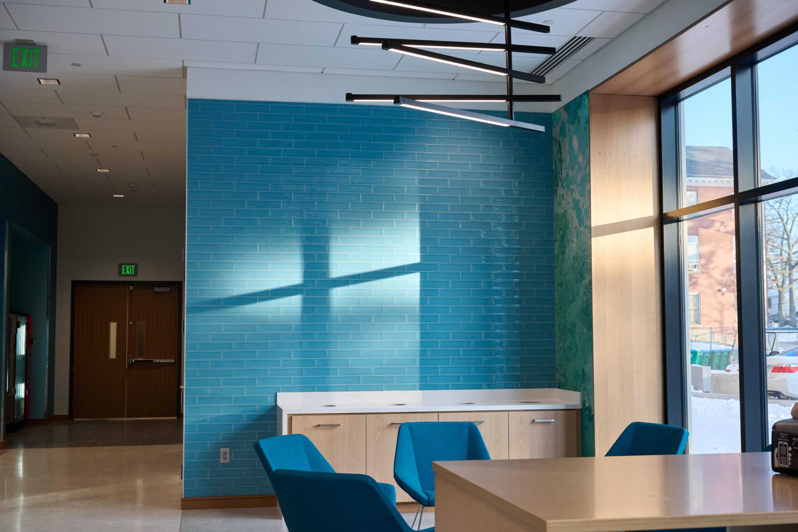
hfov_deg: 45.4
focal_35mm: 43
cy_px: 266
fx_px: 953
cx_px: 399
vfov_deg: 31.2
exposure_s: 1/200
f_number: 6.3
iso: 1000
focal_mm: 43
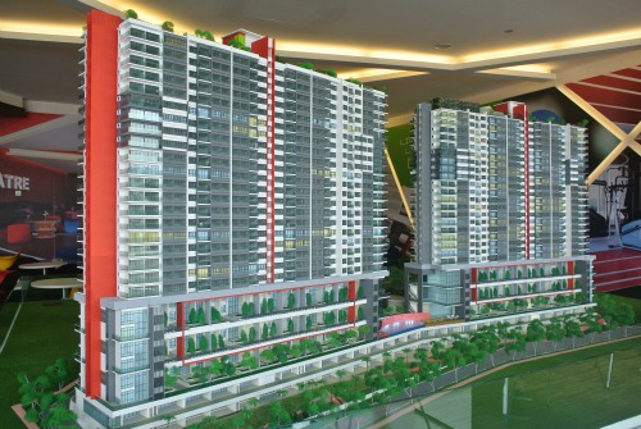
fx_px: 481
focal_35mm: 27
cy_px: 214
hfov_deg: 67.3
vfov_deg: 48.1
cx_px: 320
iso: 200
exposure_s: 1/200
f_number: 3.5
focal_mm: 10
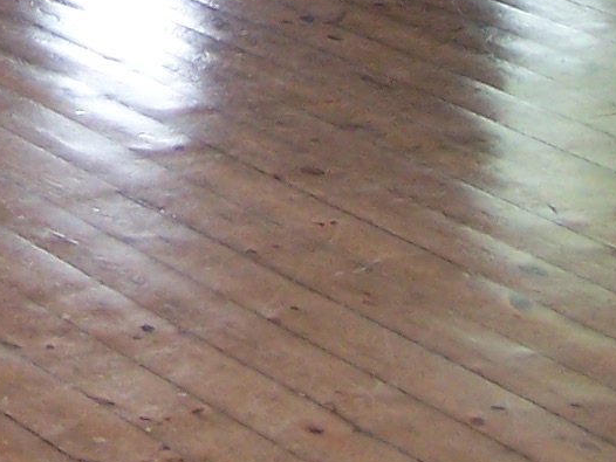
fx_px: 3311
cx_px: -203
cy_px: -553
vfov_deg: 7.6
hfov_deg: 10.4
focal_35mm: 186
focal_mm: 6.3
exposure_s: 1/60
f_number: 2.8
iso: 140
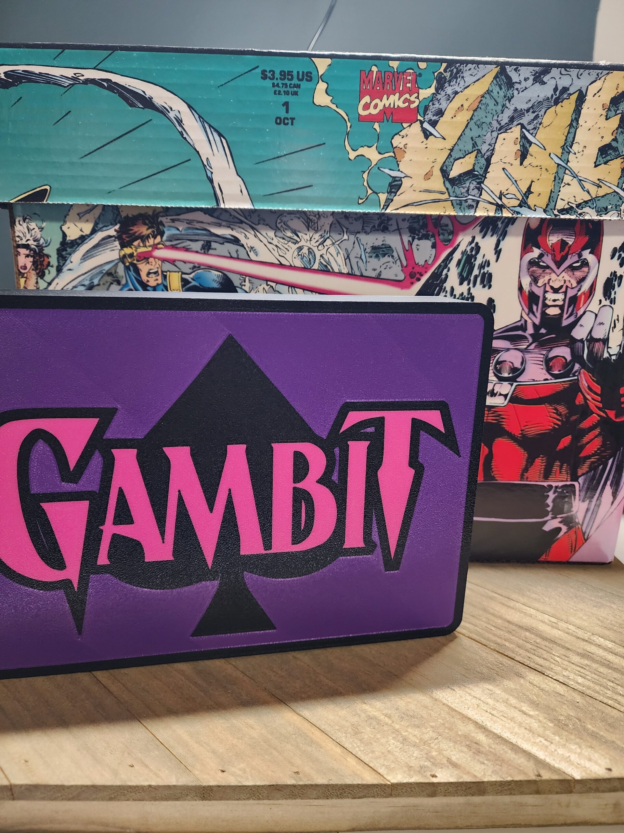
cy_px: 416
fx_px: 553
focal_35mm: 23
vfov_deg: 73.9
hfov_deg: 58.9
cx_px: 312
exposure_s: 1/40
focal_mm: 6.4
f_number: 1.8
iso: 640
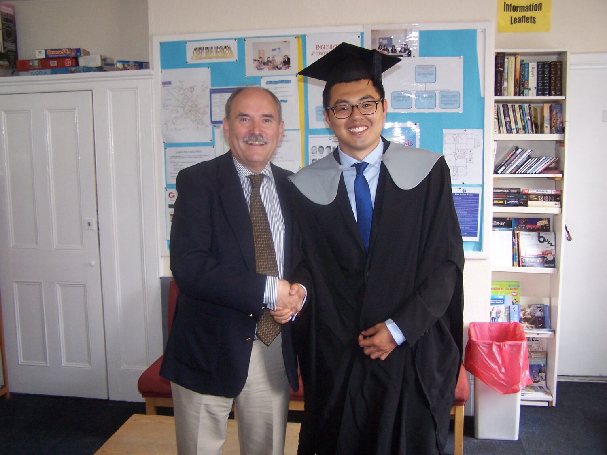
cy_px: 228
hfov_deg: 49.0
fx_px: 666
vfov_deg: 37.7
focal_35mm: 38
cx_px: 304
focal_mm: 6.3
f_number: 2.8
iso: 140
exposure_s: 1/60
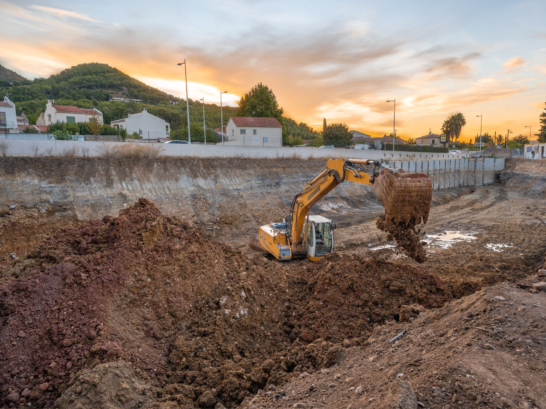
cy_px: 204
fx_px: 631
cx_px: 273
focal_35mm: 40
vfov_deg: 36.0
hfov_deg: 46.8
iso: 64
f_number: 5.6
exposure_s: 1/60
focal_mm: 10.2
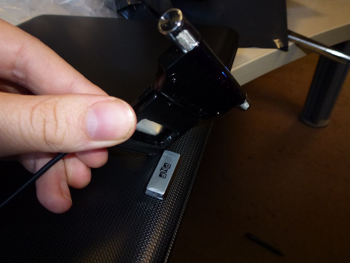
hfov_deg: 71.6
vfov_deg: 56.8
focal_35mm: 24
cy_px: 132
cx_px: 175
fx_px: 243
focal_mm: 4.3
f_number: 3.3
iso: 250
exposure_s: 1/60
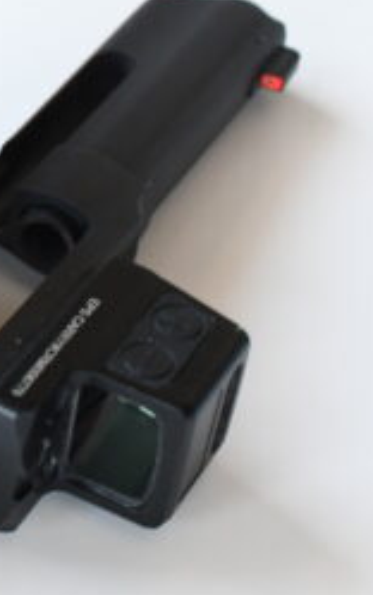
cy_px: 260
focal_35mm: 116
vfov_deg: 18.0
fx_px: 1883
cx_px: -277
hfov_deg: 10.7
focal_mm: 30
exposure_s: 1/30
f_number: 8
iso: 1250
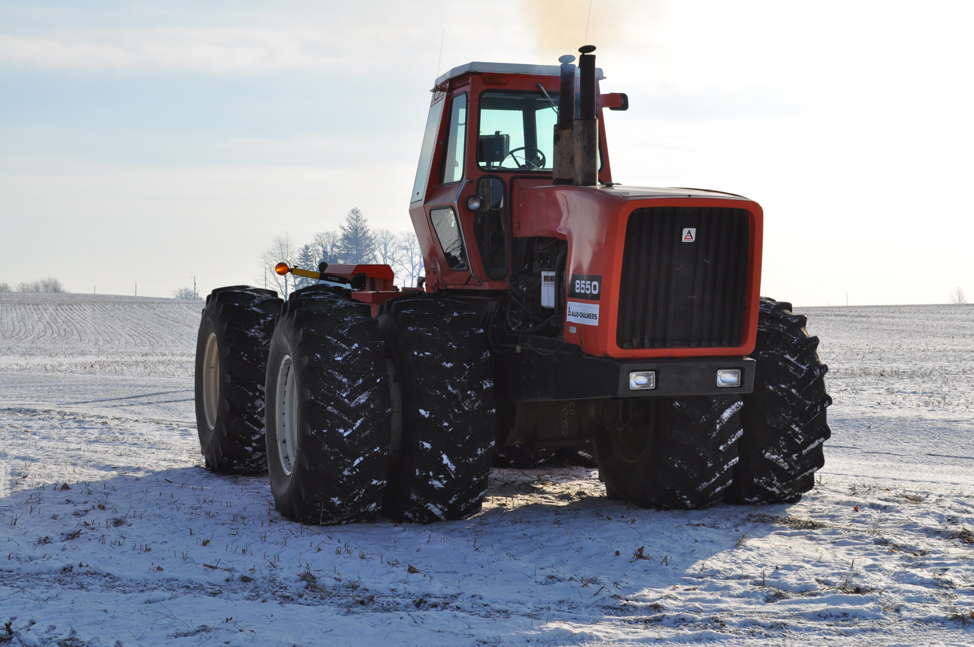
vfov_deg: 22.6
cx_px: 487
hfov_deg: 33.4
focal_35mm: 60
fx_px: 1621
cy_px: 324
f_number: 10
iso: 200
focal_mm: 40
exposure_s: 1/400
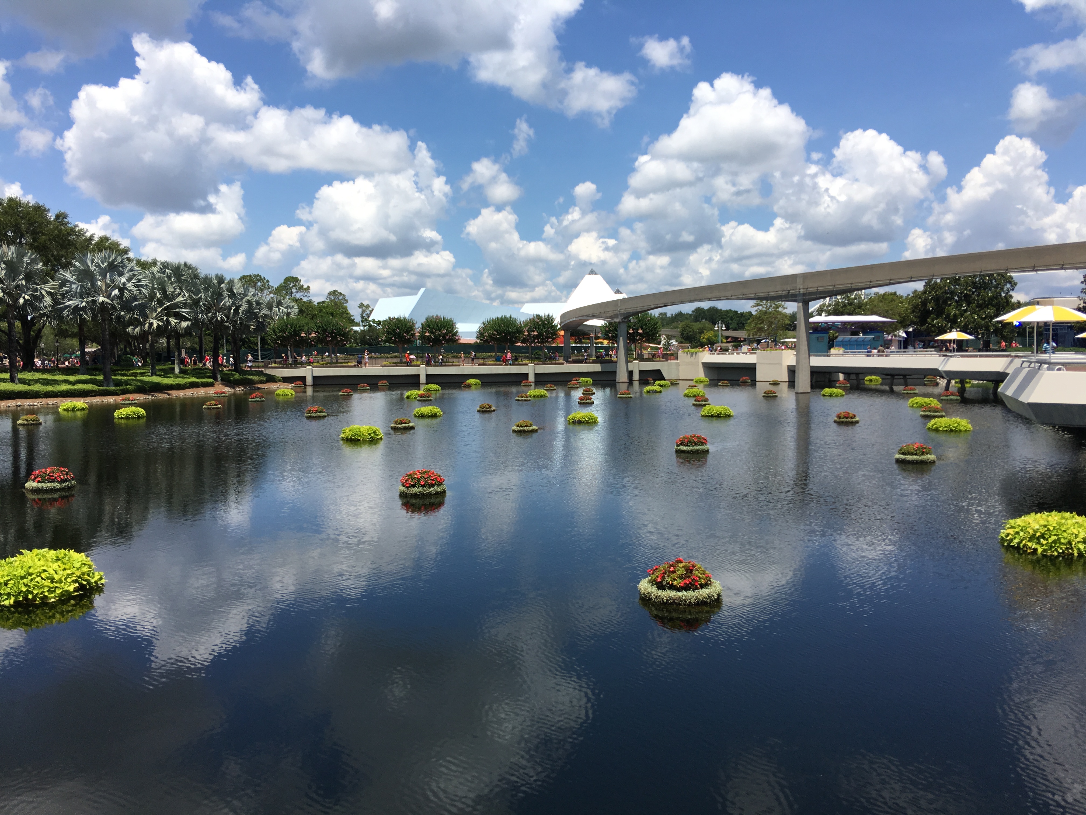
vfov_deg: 48.2
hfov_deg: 61.7
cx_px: 543
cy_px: 408
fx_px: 910
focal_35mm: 29
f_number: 2.2
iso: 25
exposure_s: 1/1972
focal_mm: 4.15
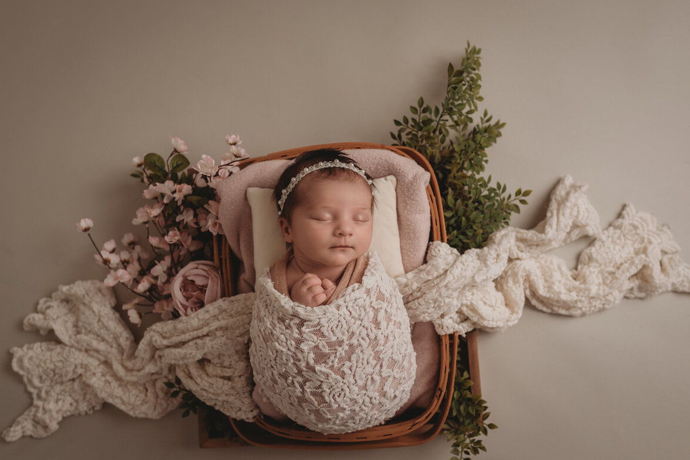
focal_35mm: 36
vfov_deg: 36.9
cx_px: 344
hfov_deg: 53.1
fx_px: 690
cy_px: 229
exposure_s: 1/200
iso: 100
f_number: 3.2
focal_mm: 35
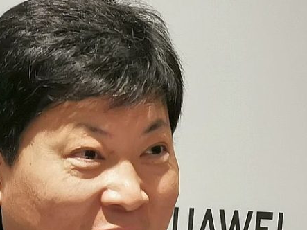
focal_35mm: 468
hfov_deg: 4.2
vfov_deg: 3.2
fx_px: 4149
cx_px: 114
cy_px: 183
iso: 500
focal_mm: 14.46
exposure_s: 1/20
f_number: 3.4
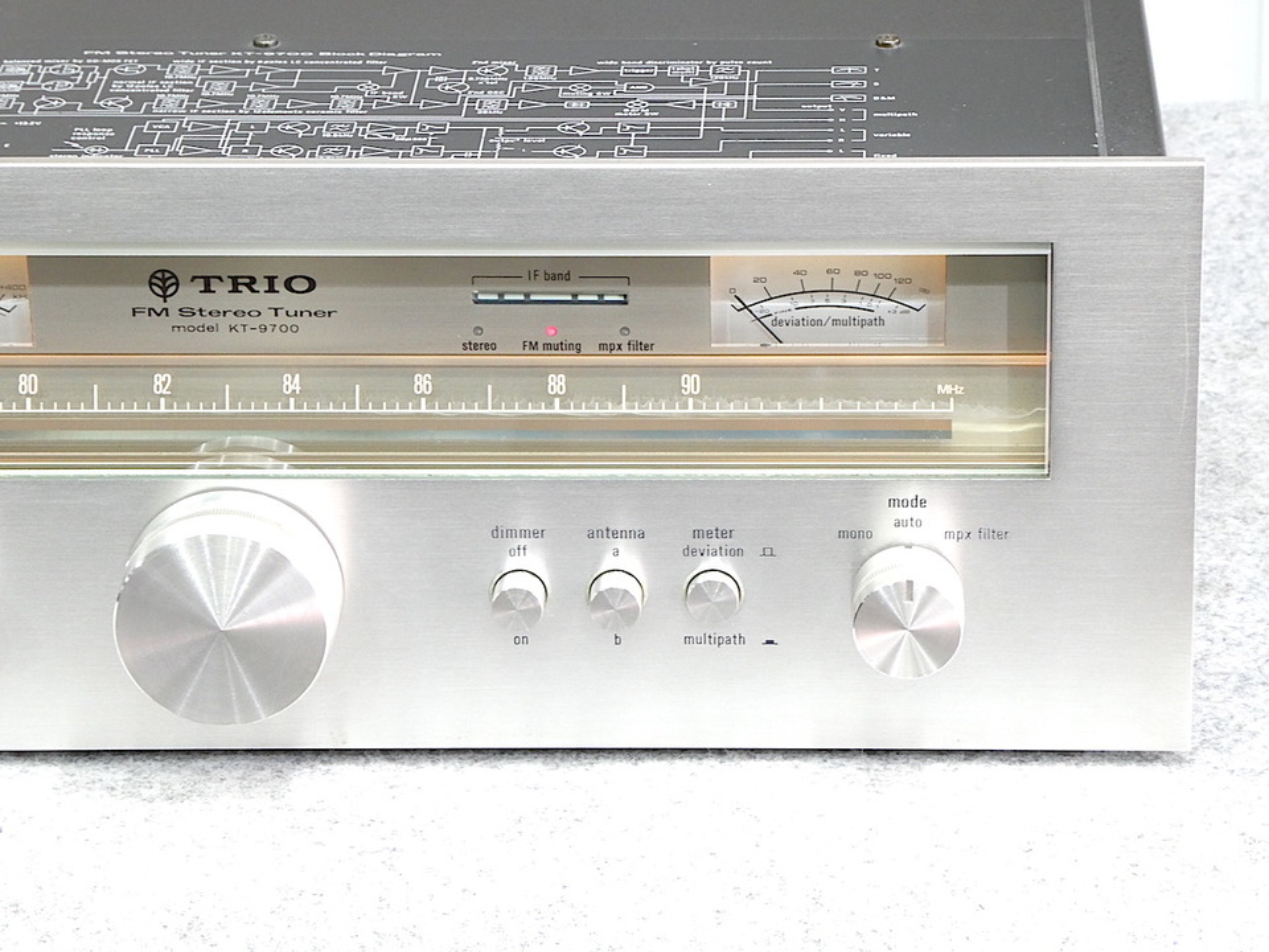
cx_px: 634
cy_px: 476
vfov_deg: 11.0
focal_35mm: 135
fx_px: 4949
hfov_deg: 14.6
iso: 400
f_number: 6.3
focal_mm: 24.2
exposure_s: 1/6
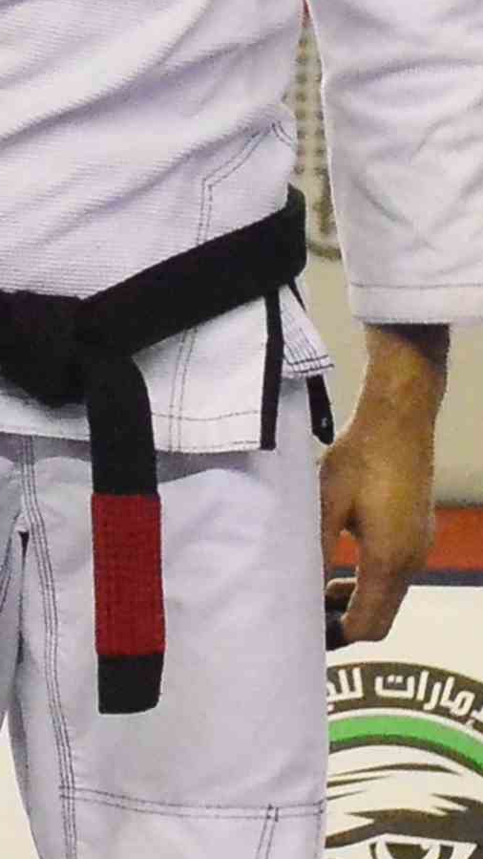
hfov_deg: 1.5
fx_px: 18001
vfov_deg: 2.7
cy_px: -263
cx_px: -1176
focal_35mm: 791
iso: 6400
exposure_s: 1/320
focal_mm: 92
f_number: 7.1
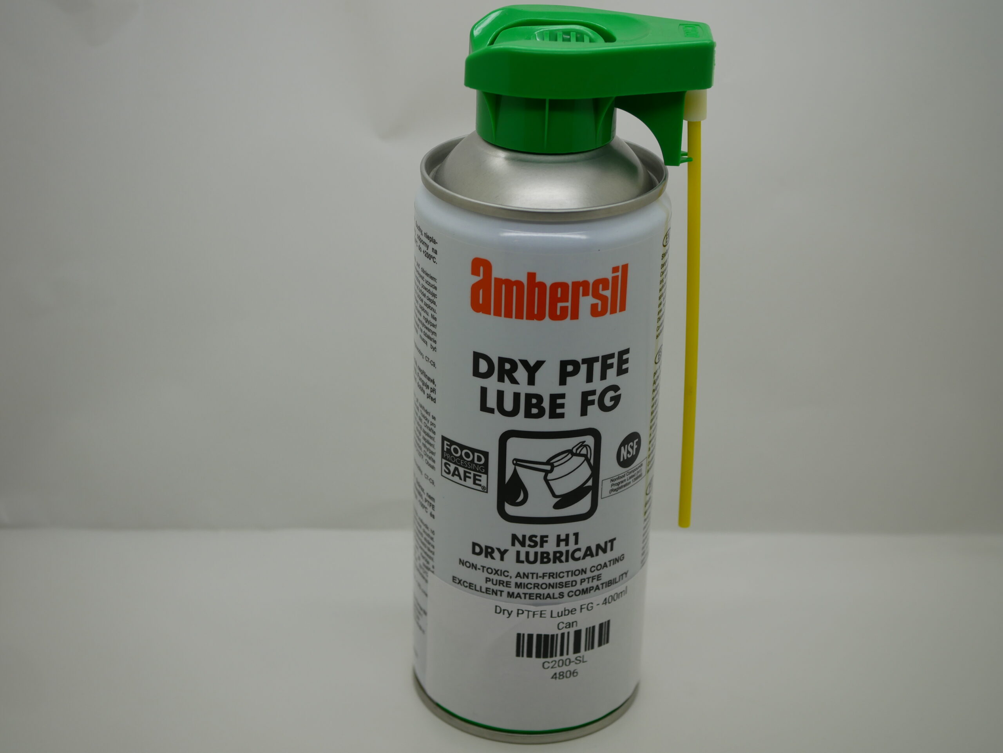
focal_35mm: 60
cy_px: 376
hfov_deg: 32.2
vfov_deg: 24.4
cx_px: 502
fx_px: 1739
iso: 200
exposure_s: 1/250
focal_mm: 30
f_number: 4
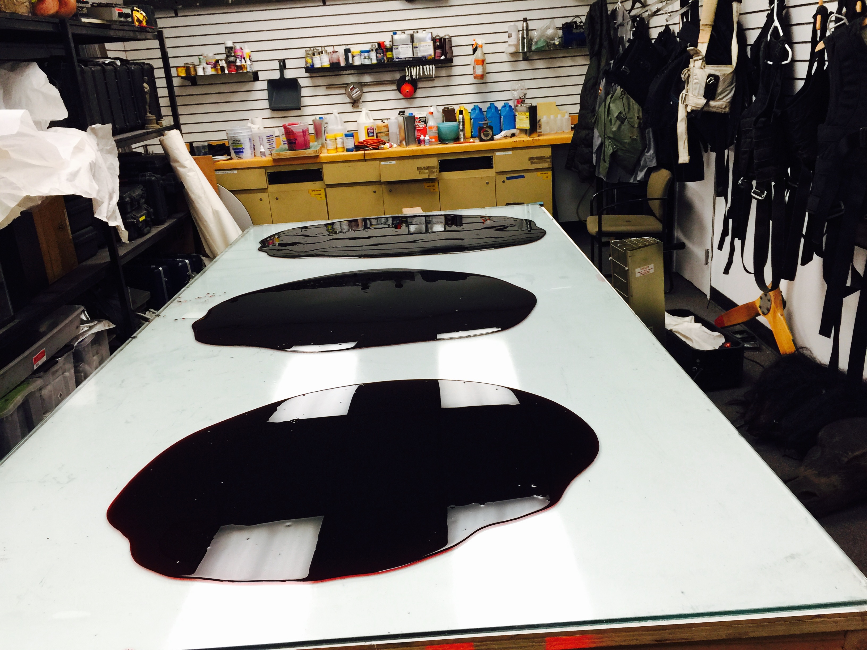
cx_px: 434
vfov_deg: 48.2
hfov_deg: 61.7
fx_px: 726
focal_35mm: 29
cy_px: 325
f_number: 2.2
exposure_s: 1/30
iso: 32
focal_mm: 4.15
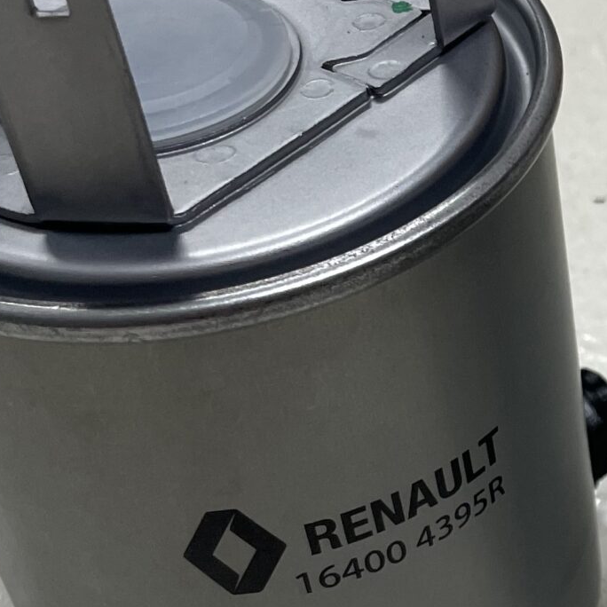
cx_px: 824
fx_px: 1706
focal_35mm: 86
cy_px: 345
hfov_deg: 18.5
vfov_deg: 20.2
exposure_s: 1/100
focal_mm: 4.2
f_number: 1.6
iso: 125
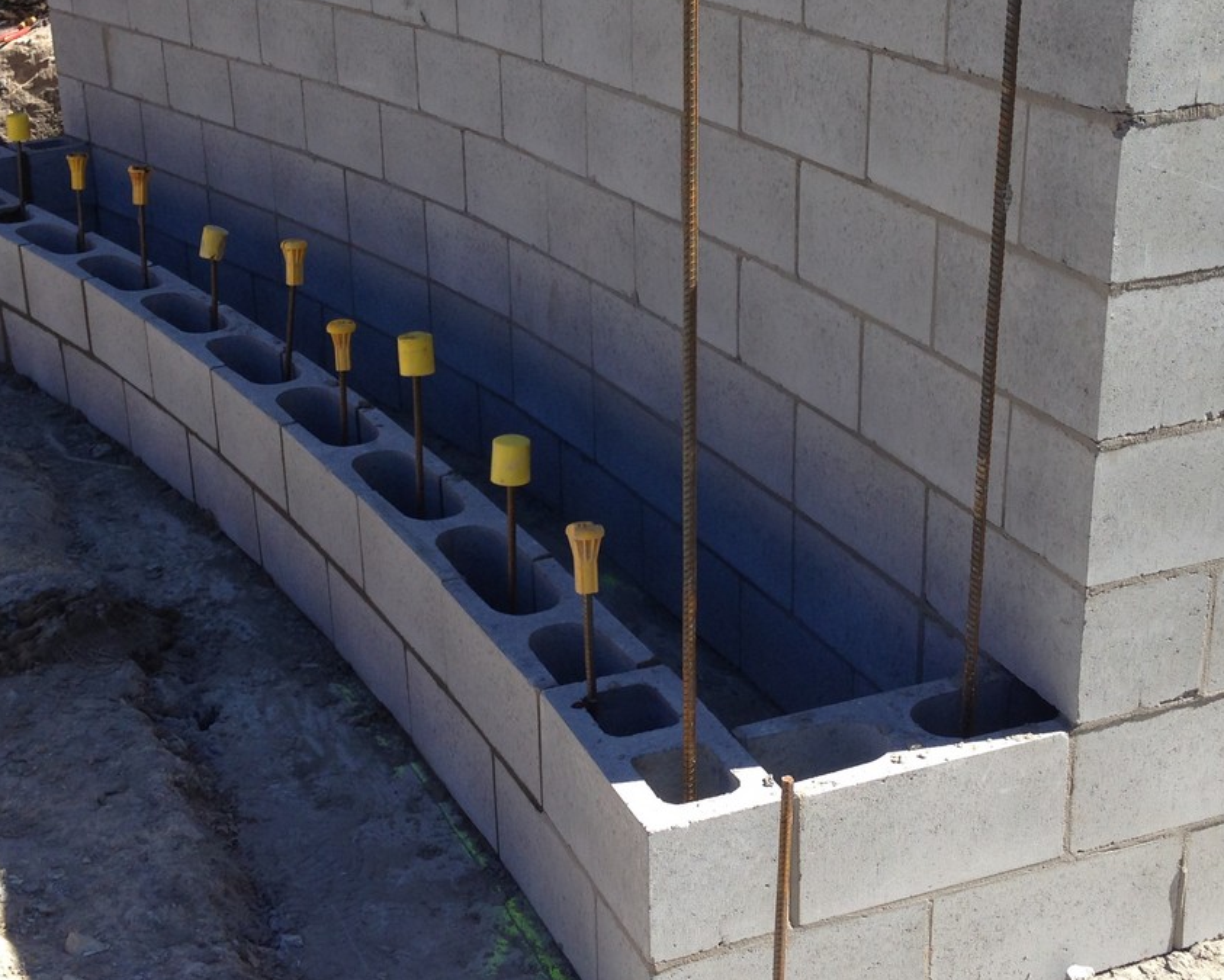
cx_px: 598
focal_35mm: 55
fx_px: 1993
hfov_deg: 34.1
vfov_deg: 27.6
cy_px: 422
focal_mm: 4.12
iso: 50
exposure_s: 1/753
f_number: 2.4
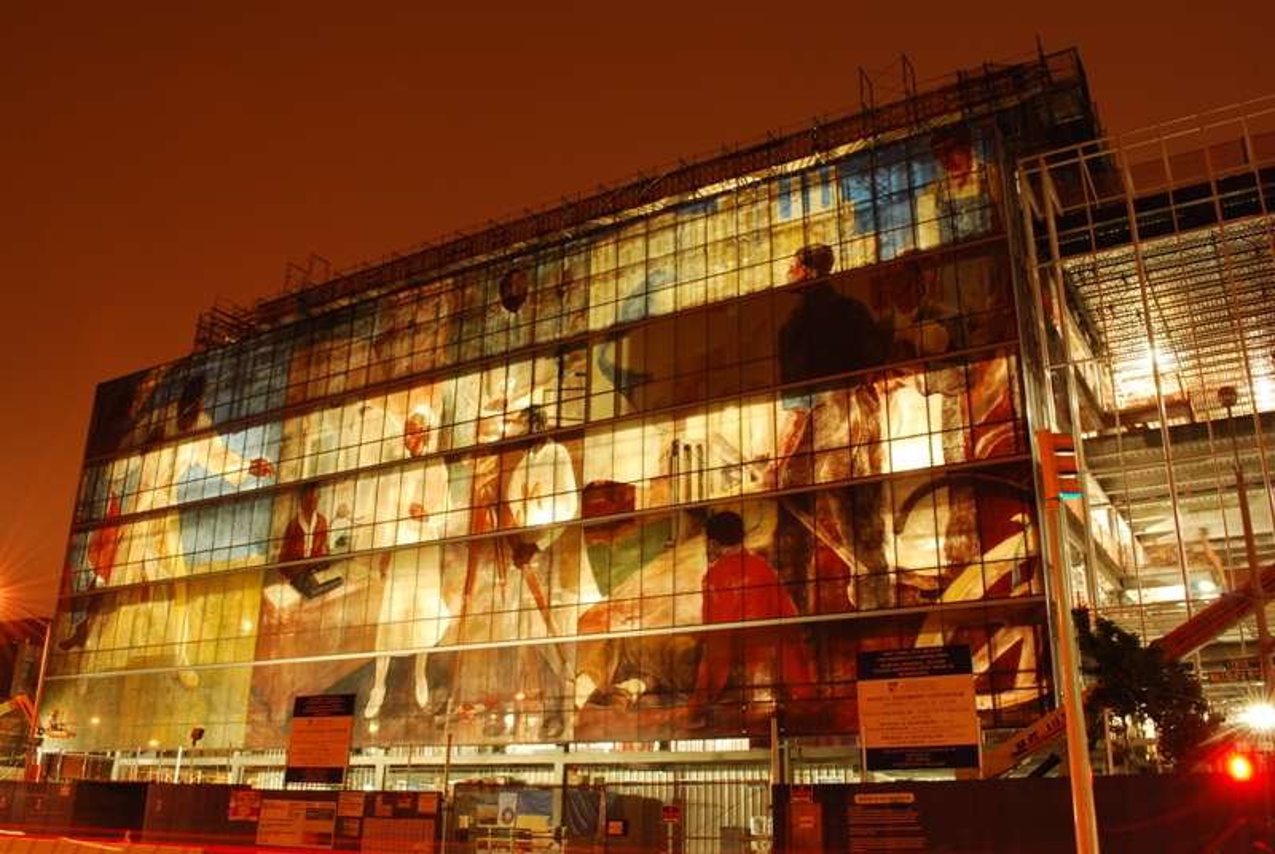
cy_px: 427
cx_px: 638
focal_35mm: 30
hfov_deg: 61.9
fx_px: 1064
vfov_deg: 43.7
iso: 100
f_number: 13
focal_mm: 20
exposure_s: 25
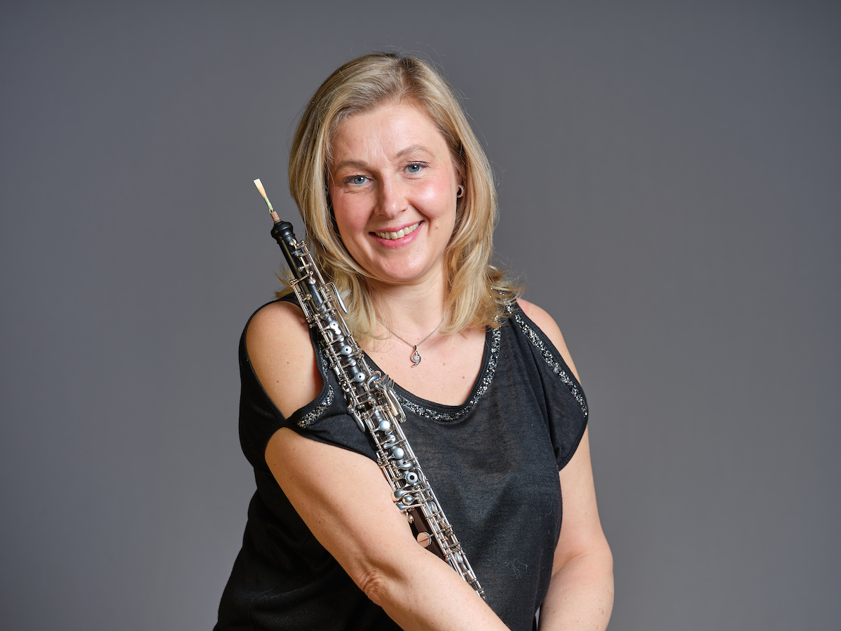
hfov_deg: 20.7
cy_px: 316
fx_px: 2308
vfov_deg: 15.6
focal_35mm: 95
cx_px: 420
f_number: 5.6
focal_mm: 120
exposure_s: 1/125
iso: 100
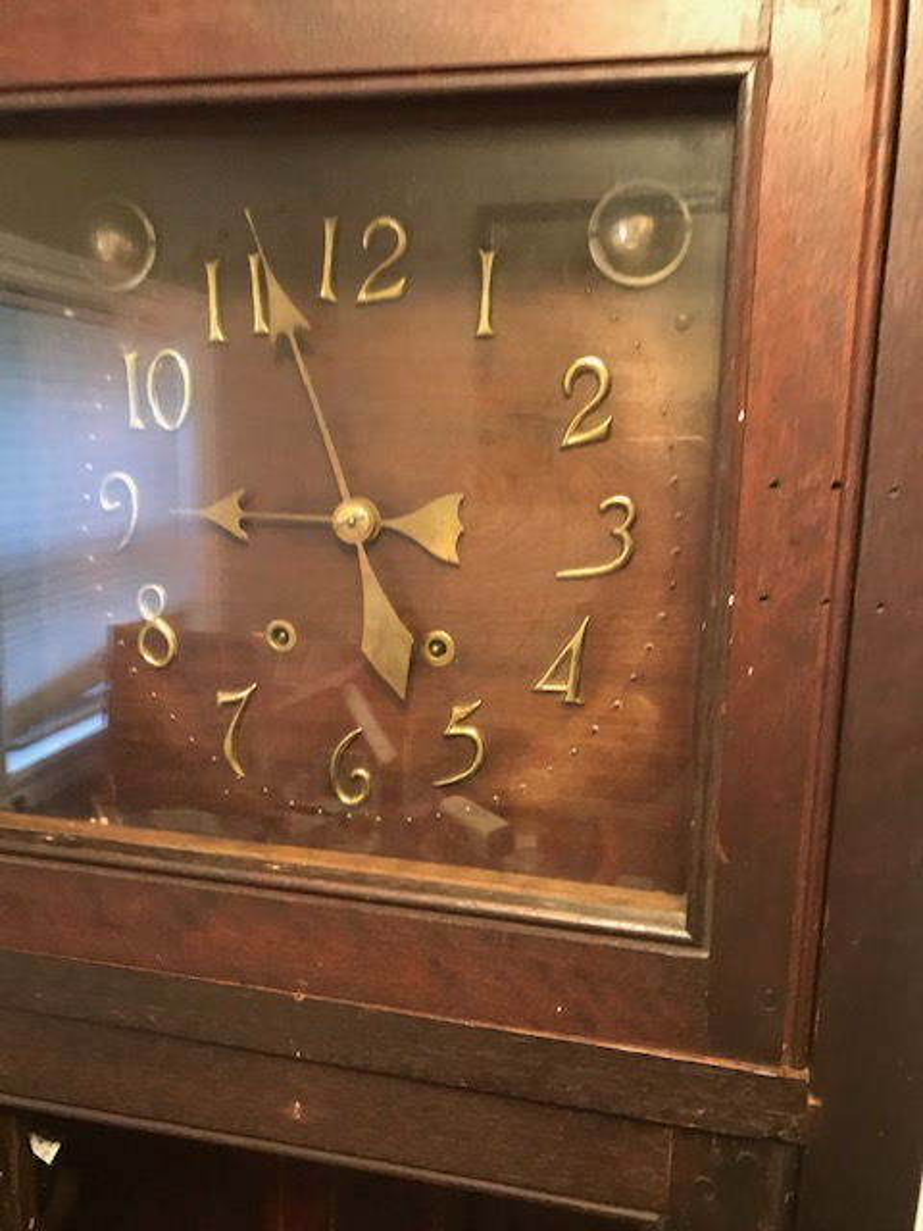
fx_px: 995
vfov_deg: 63.4
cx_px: 462
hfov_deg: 49.7
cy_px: 616
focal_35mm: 28
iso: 80
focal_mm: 3.99
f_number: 1.8
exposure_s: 1/7
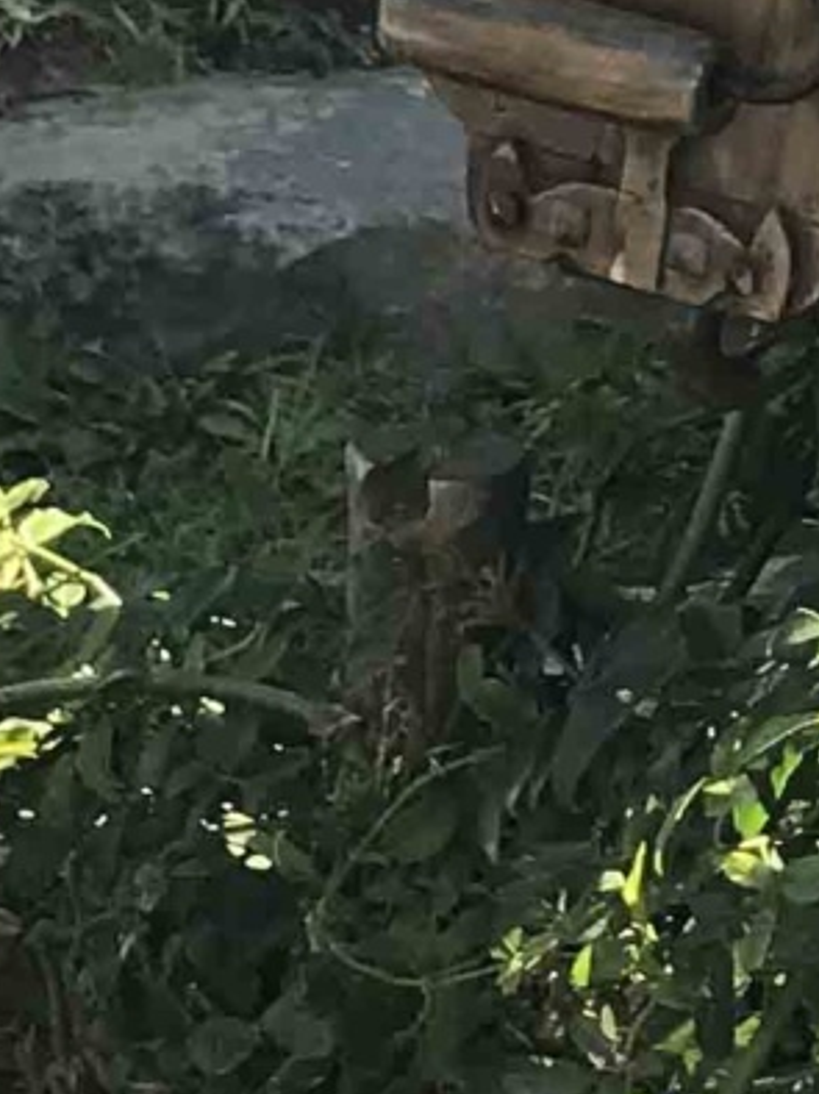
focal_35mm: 182
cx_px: 2579
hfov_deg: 7.1
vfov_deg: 10.4
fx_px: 5748
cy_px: -725
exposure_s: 1/463
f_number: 1.8
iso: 20
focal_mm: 3.99
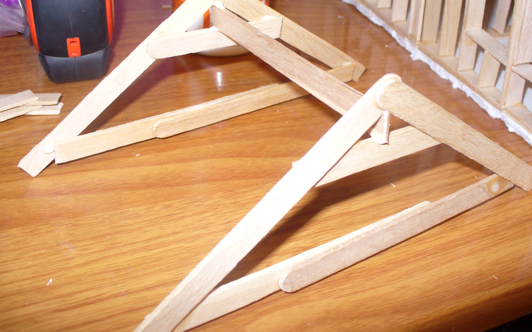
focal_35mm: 42
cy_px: 123
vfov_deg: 30.4
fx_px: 609
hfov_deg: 47.2
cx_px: 282
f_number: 2.8
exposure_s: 1/30
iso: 100
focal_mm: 6.1
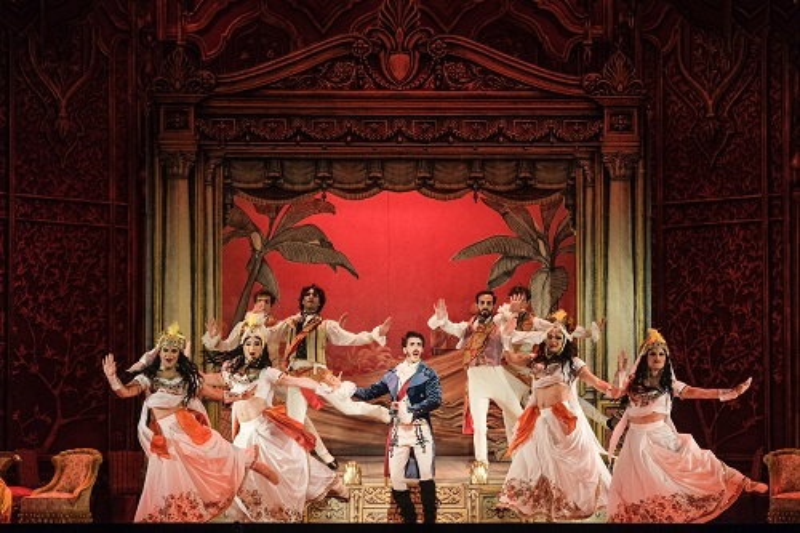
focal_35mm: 103
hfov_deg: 19.8
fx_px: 2288
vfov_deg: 13.3
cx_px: 400
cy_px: 266
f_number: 2.8
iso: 2500
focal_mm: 68.7
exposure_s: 1/250
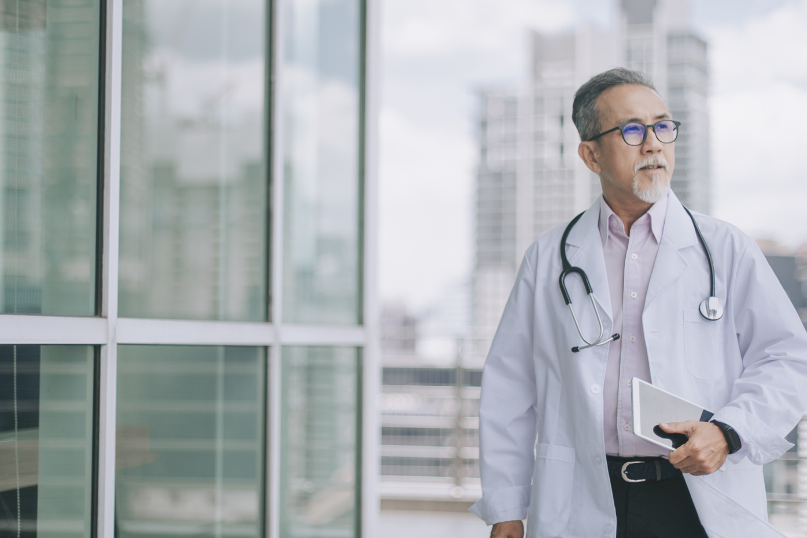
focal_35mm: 76
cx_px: 390
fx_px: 1704
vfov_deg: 17.9
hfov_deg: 26.6
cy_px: 261
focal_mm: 50
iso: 100
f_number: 1.4
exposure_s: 1/2000
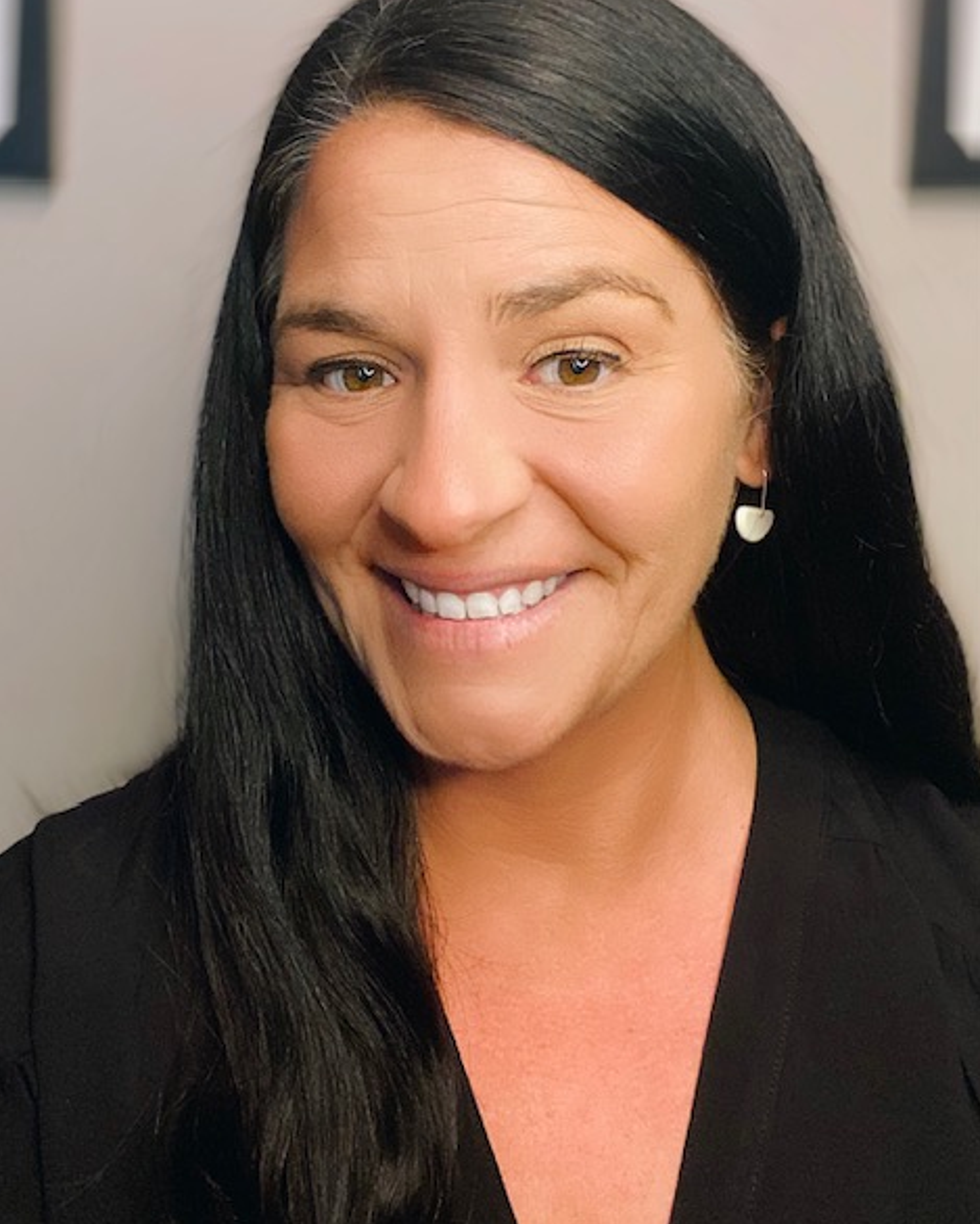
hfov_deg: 45.8
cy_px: 610
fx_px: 1160
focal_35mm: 32
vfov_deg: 55.7
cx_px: 485
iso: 320
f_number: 2.2
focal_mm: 2.71
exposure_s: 1/40
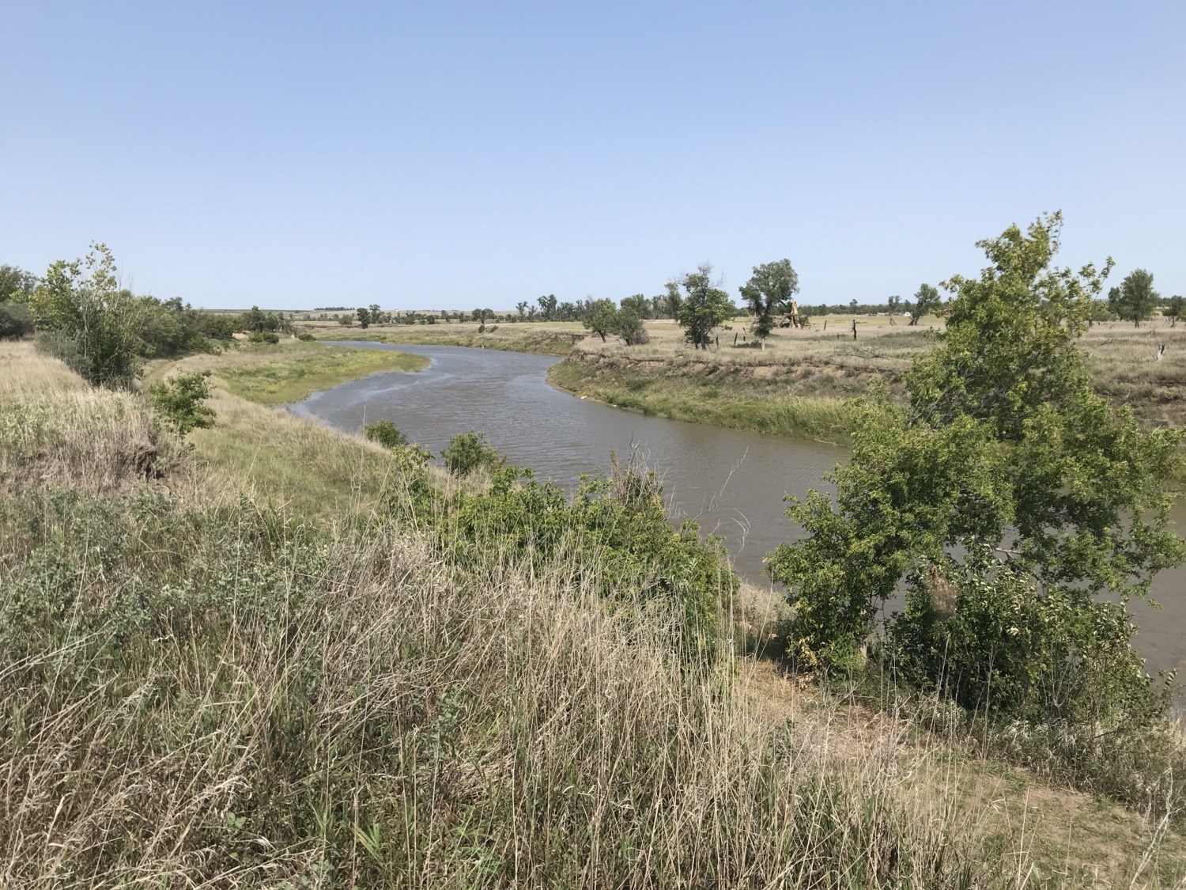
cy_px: 445
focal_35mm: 28
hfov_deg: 63.4
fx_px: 959
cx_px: 593
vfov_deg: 49.7
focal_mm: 3.99
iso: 20
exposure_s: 1/2519
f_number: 1.8
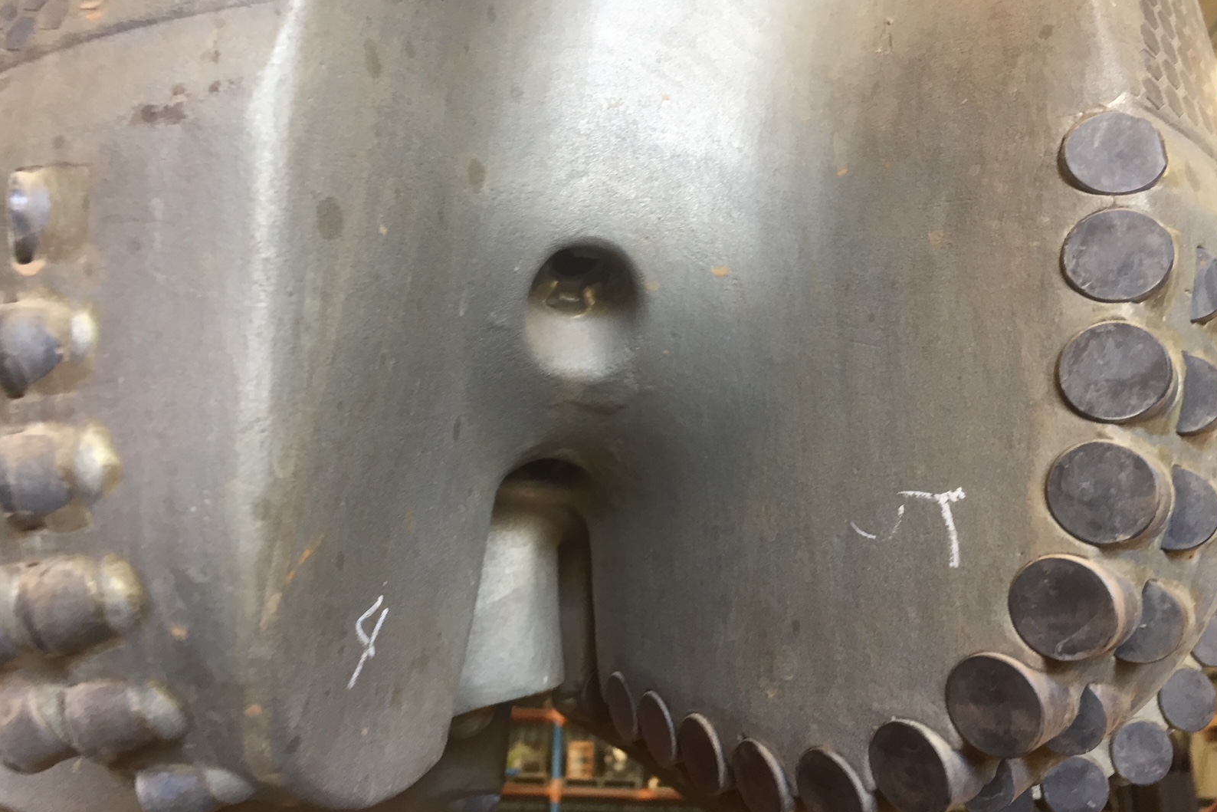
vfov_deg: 42.3
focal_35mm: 31
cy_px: 370
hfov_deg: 60.3
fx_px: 1048
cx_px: 600
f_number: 2.2
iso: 80
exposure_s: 1/33
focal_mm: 4.15
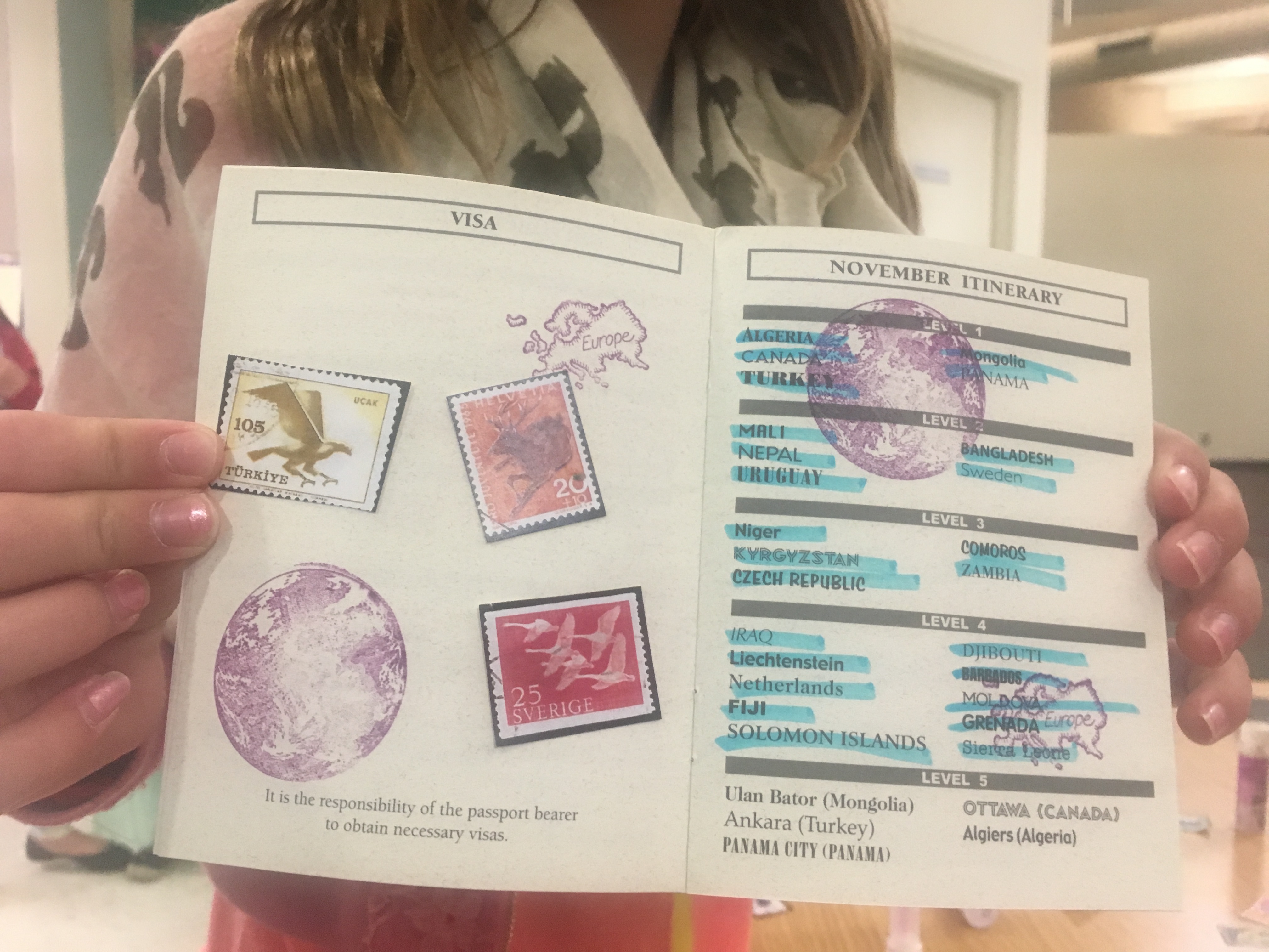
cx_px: 634
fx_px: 1063
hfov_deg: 61.7
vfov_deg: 48.2
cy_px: 476
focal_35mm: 29
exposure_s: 1/30
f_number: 2.2
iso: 160
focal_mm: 4.15
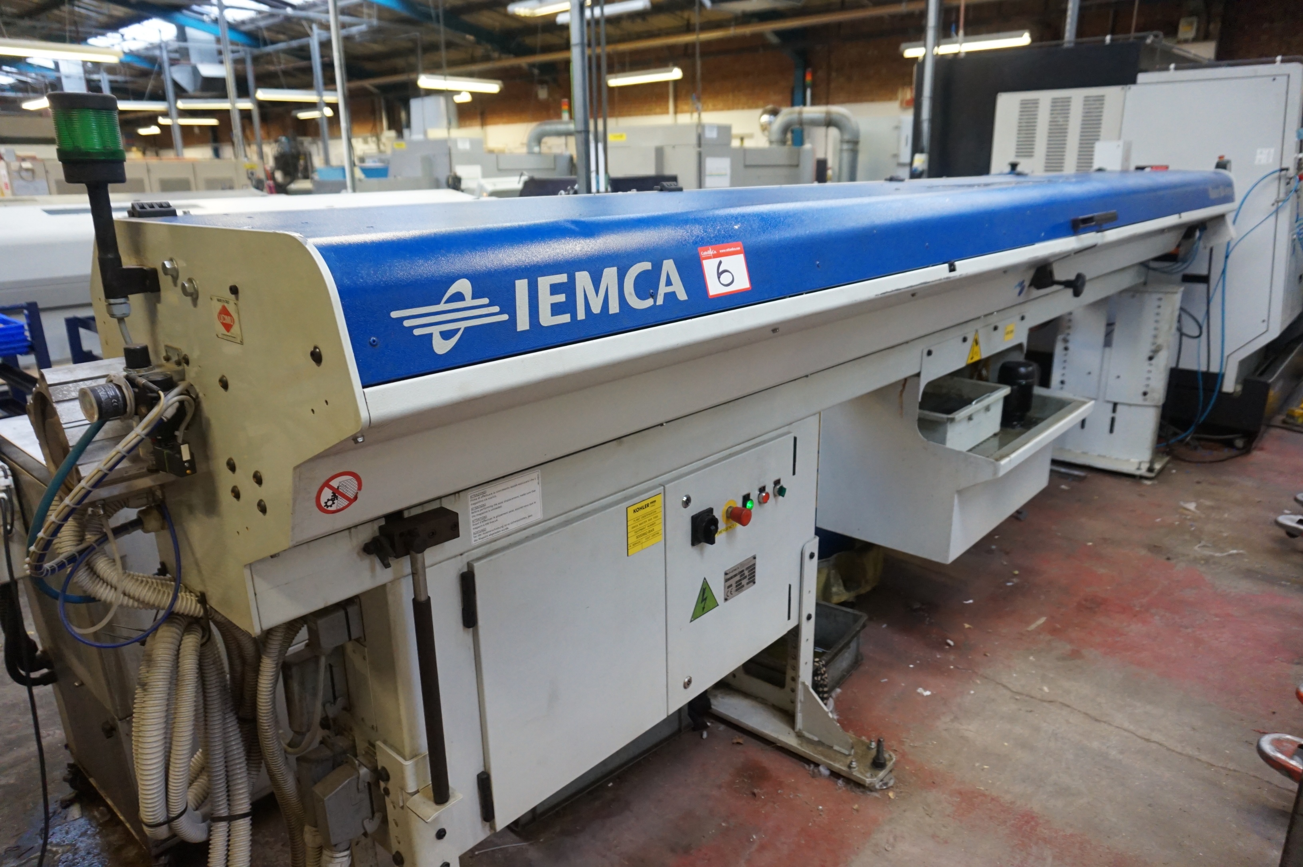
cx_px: 652
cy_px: 434
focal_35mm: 24
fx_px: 868
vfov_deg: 53.1
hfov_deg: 73.8
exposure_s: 1/160
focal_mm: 16
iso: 1600
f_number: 3.5
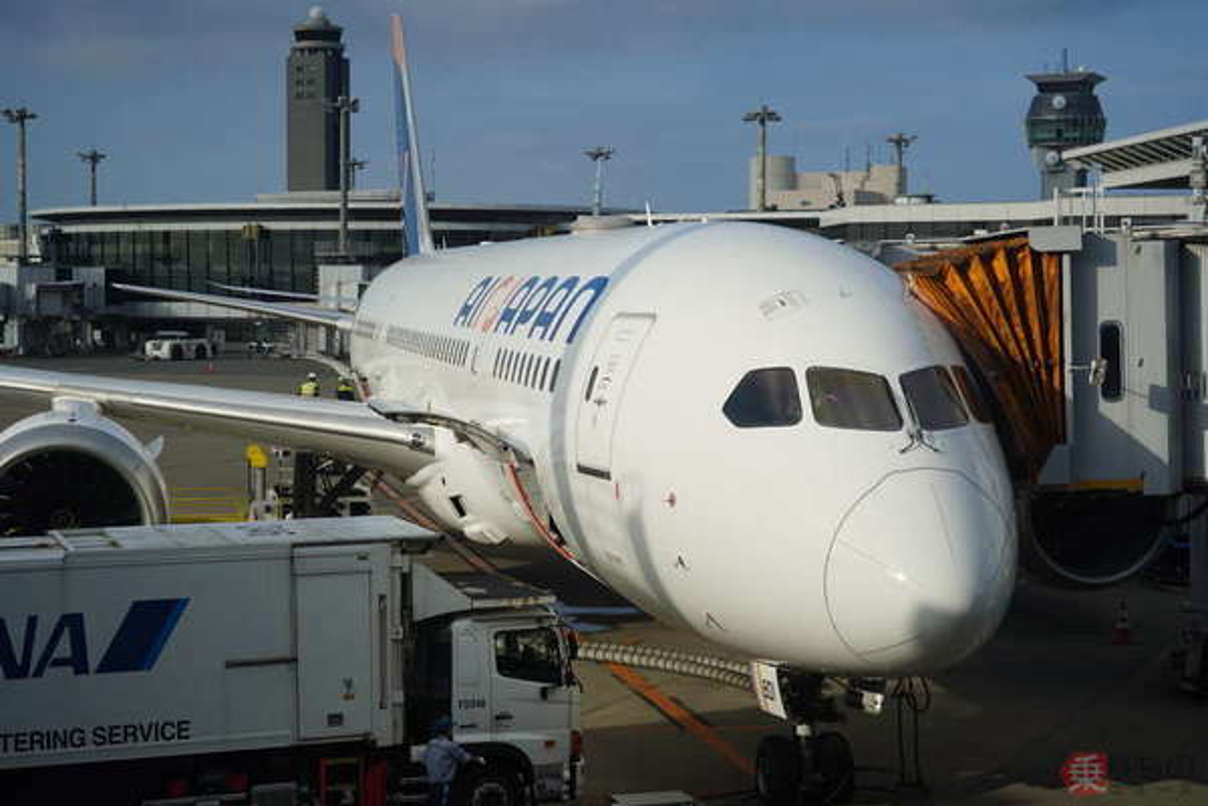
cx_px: 604
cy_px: 403
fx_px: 1946
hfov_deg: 34.5
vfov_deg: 23.4
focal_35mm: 58
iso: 100
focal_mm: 58
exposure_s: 1/400
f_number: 5
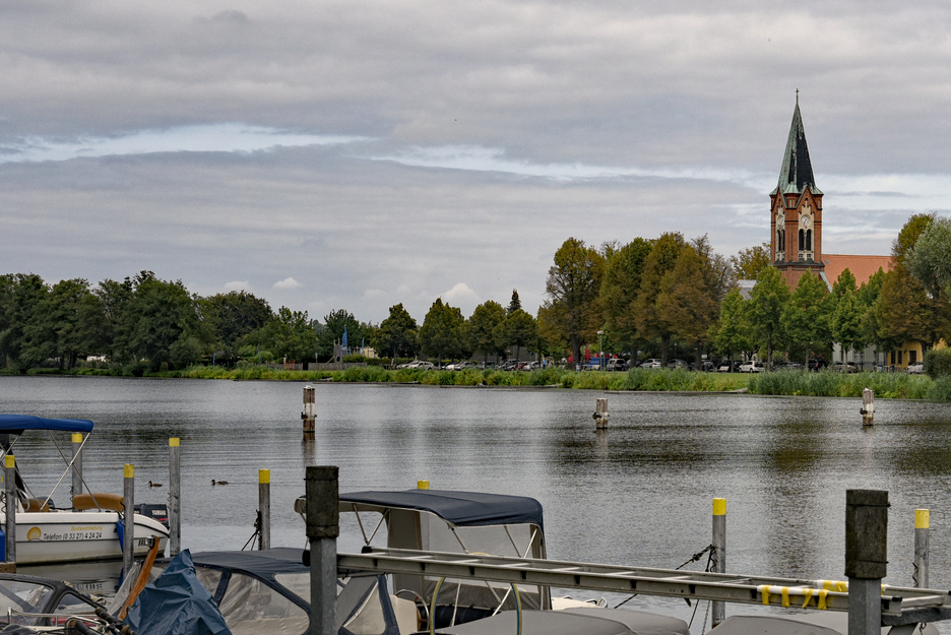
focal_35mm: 83
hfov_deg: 24.4
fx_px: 2193
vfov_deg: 16.4
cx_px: 584
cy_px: 456
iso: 250
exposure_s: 1/400
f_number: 10
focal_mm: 48
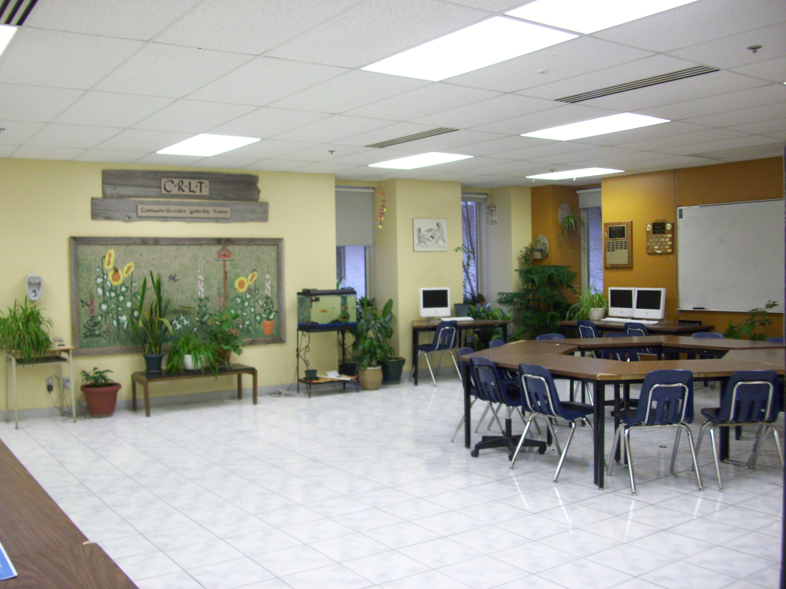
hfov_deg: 54.0
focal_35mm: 34
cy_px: 294
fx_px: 772
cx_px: 393
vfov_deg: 41.8
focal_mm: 5.7
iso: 160
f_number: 2.9
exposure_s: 1/20
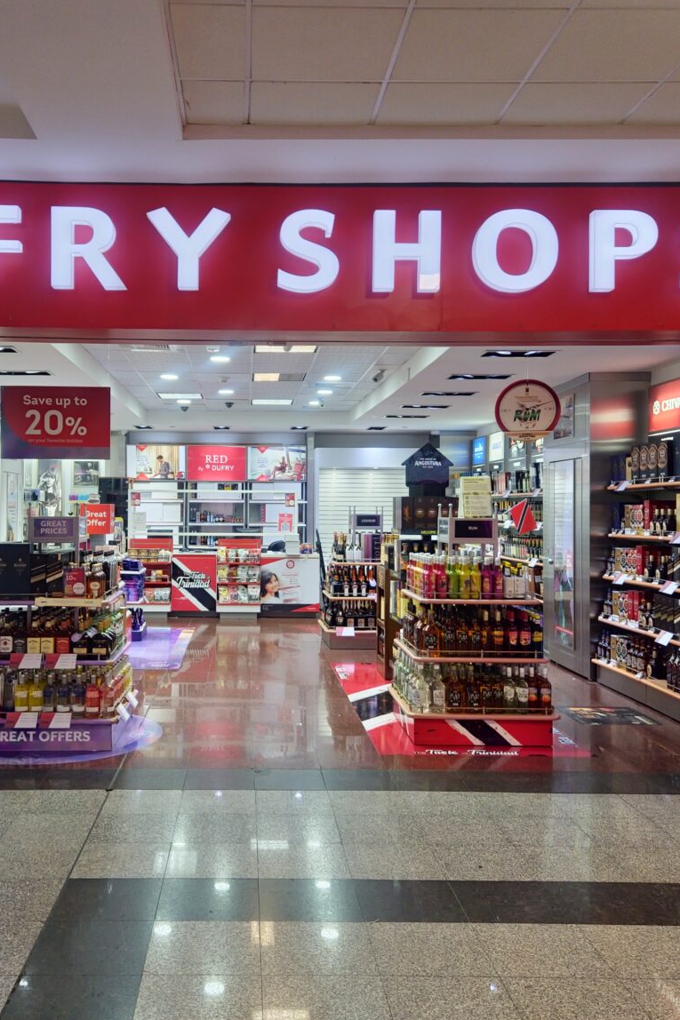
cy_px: 511
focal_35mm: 32
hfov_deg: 40.8
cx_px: 246
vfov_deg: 58.7
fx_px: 907
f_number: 1.8
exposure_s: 1/120
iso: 200
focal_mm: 5.4
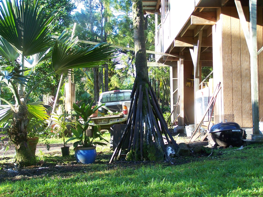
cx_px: 132
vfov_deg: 24.8
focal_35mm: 59
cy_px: 98
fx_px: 449
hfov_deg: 32.7
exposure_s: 1/80
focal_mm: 9.8
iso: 80
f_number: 3.1
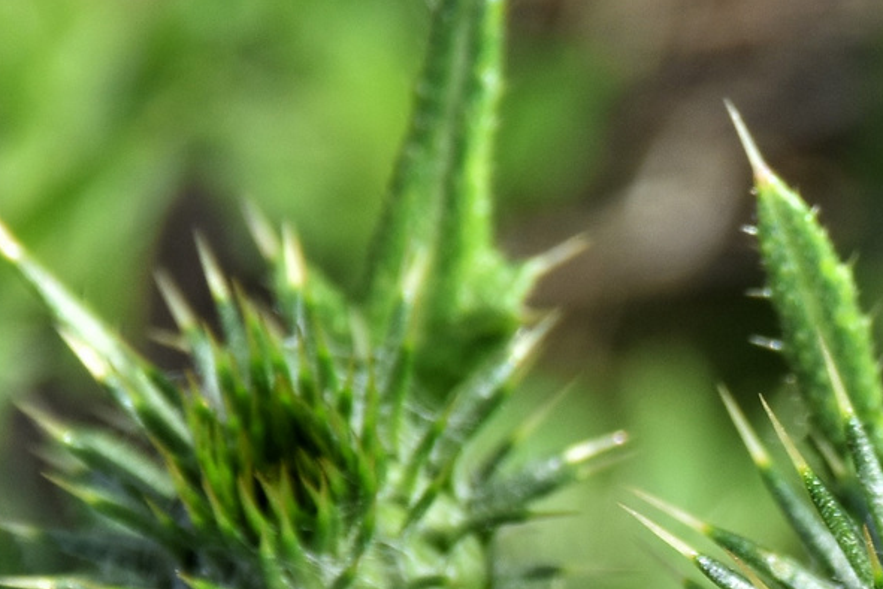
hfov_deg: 7.1
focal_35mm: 288
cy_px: 598
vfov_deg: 4.8
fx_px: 7063
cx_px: 880
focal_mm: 70
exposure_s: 1/320
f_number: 8
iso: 250
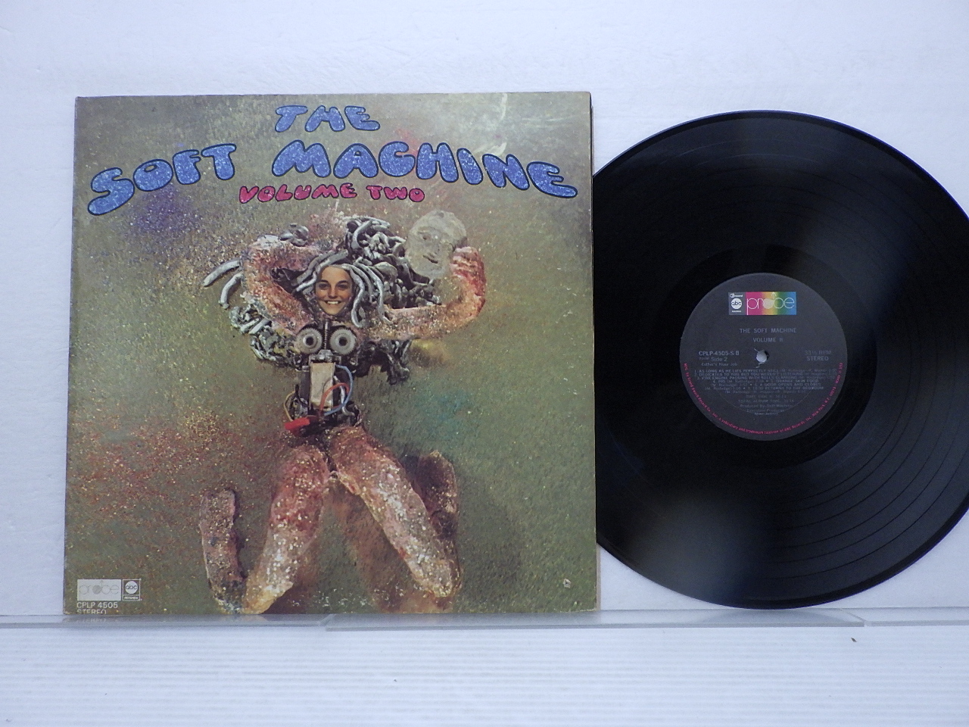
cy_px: 364
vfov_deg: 49.7
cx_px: 484
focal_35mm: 28
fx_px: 784
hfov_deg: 63.4
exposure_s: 1/160
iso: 400
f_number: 3.5
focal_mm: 5
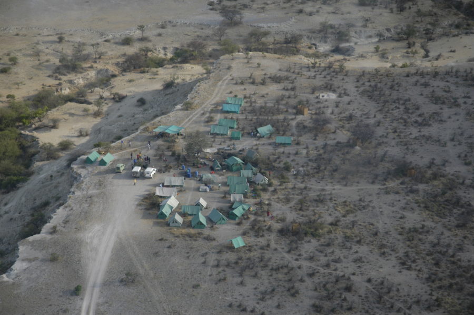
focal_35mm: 93
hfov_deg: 21.9
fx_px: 1223
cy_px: 158
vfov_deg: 14.7
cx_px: 237
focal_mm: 62
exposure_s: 1/500
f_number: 5
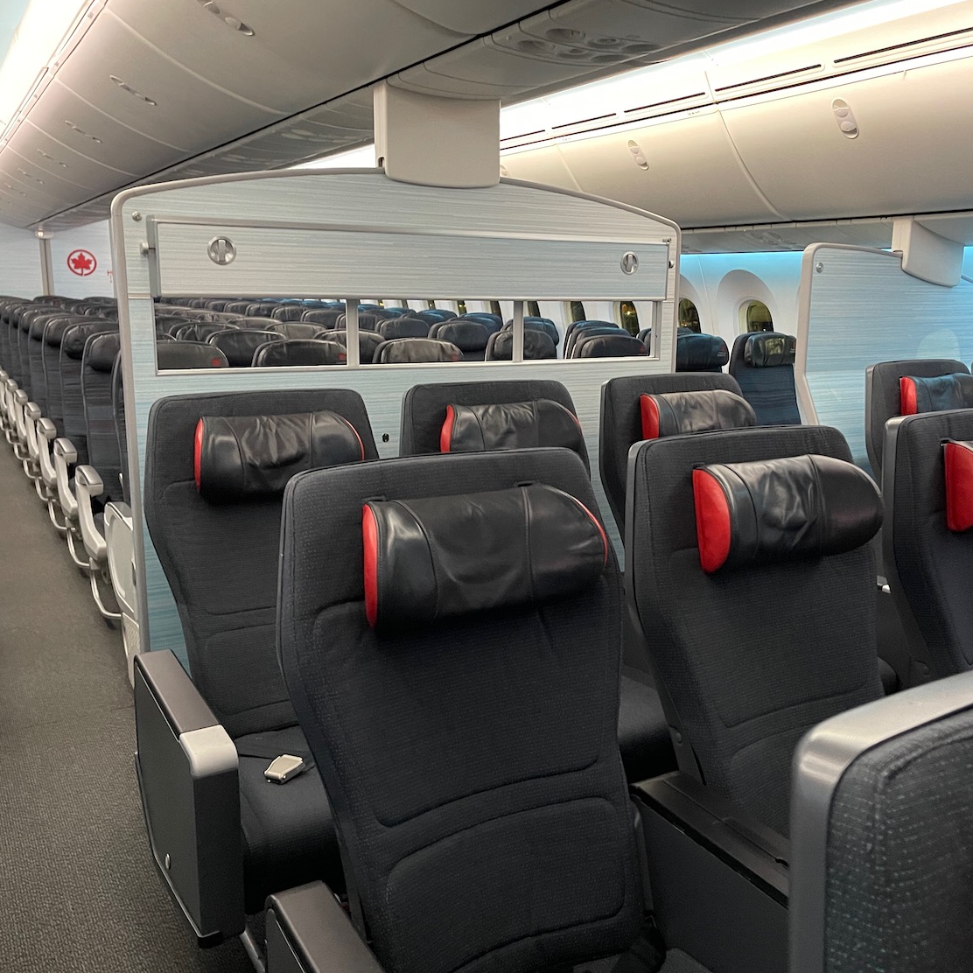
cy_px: 489
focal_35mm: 31
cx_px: 522
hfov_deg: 52.5
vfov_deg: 52.5
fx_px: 986
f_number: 1.6
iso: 640
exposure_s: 1/33
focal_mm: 5.1
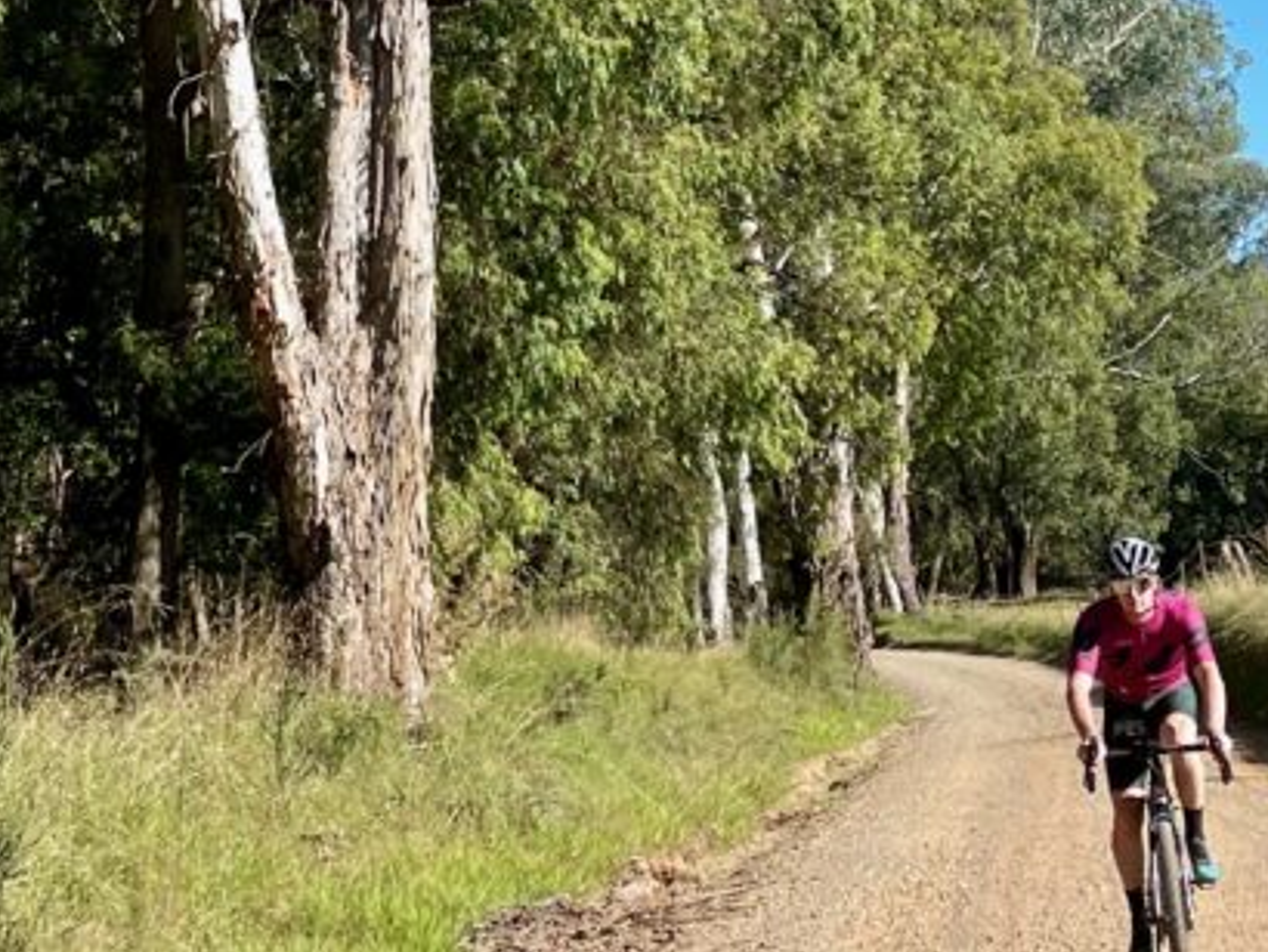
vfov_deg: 21.7
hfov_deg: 28.9
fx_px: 2456
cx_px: 748
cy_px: 206
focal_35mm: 67
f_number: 1.6
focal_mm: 5.1
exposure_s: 1/2203
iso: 32
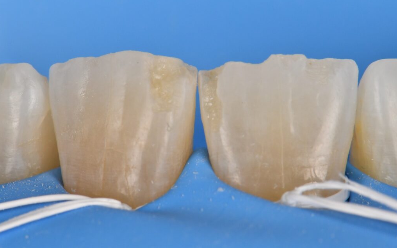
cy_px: 122
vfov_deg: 8.2
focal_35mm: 161
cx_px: 198
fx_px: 1742
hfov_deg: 13.0
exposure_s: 1/160
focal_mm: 105
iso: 800
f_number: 32
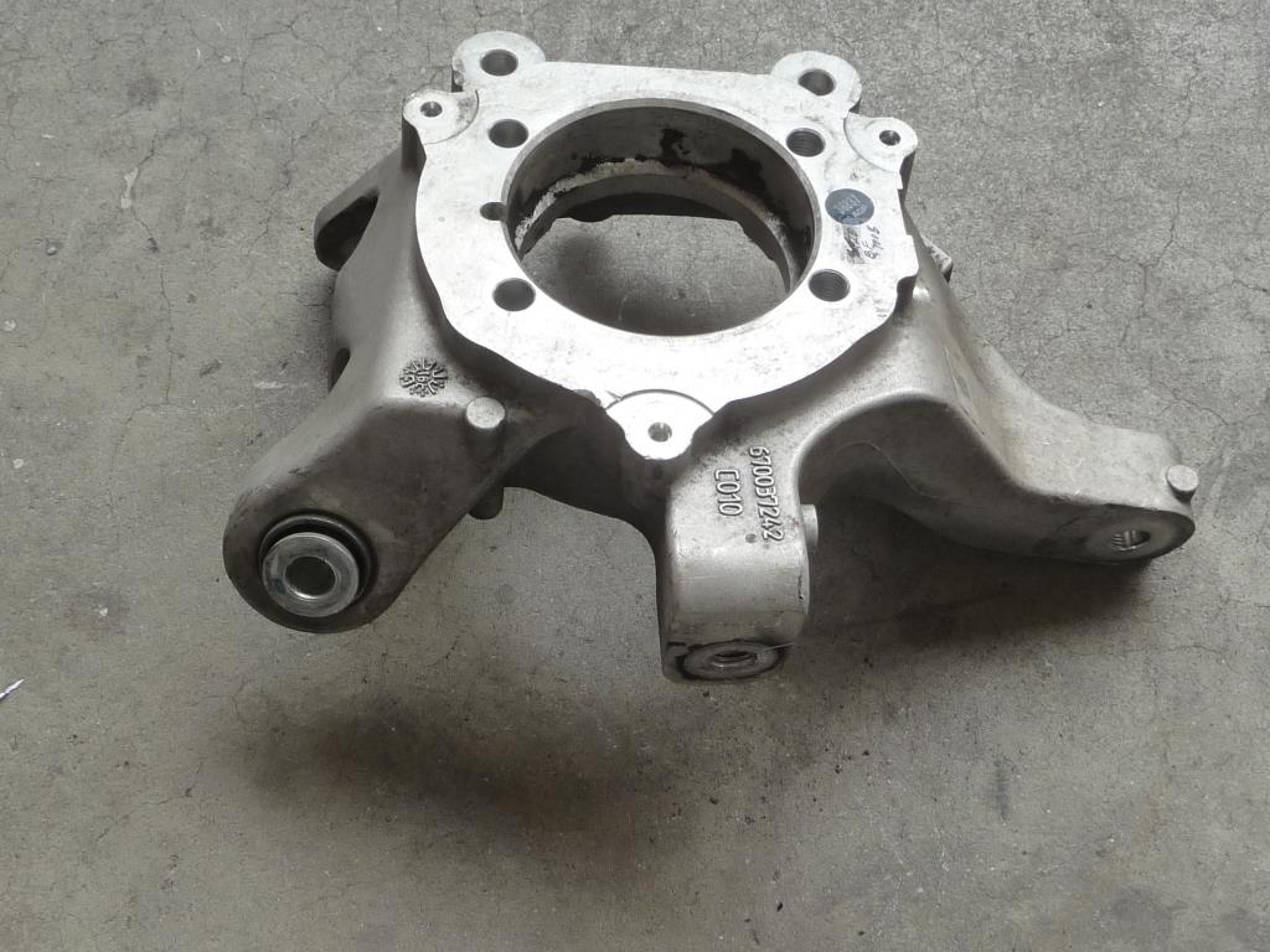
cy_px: 476
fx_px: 1834
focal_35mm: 50
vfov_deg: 29.1
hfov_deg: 38.2
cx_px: 635
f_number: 3.4
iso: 160
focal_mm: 5
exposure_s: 1/200
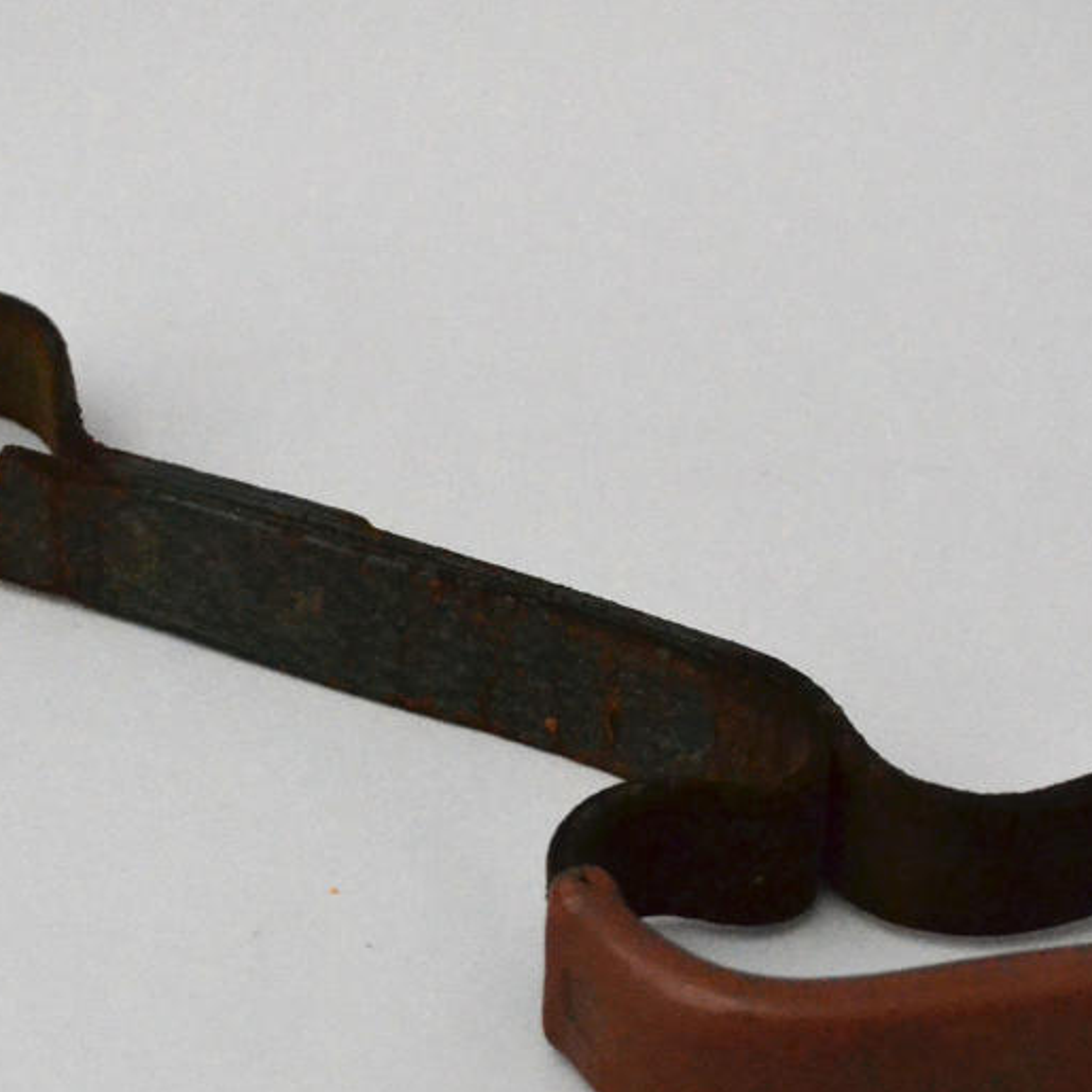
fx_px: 3605
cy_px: 710
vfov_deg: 17.2
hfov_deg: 17.2
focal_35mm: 101
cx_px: 460
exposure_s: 1/50
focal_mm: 34
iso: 3200
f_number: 5
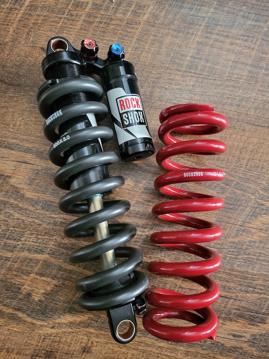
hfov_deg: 56.8
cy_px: 180
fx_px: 249
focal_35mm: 24
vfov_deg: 71.6
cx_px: 134
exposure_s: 1/24
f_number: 1.8
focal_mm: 5
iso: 500
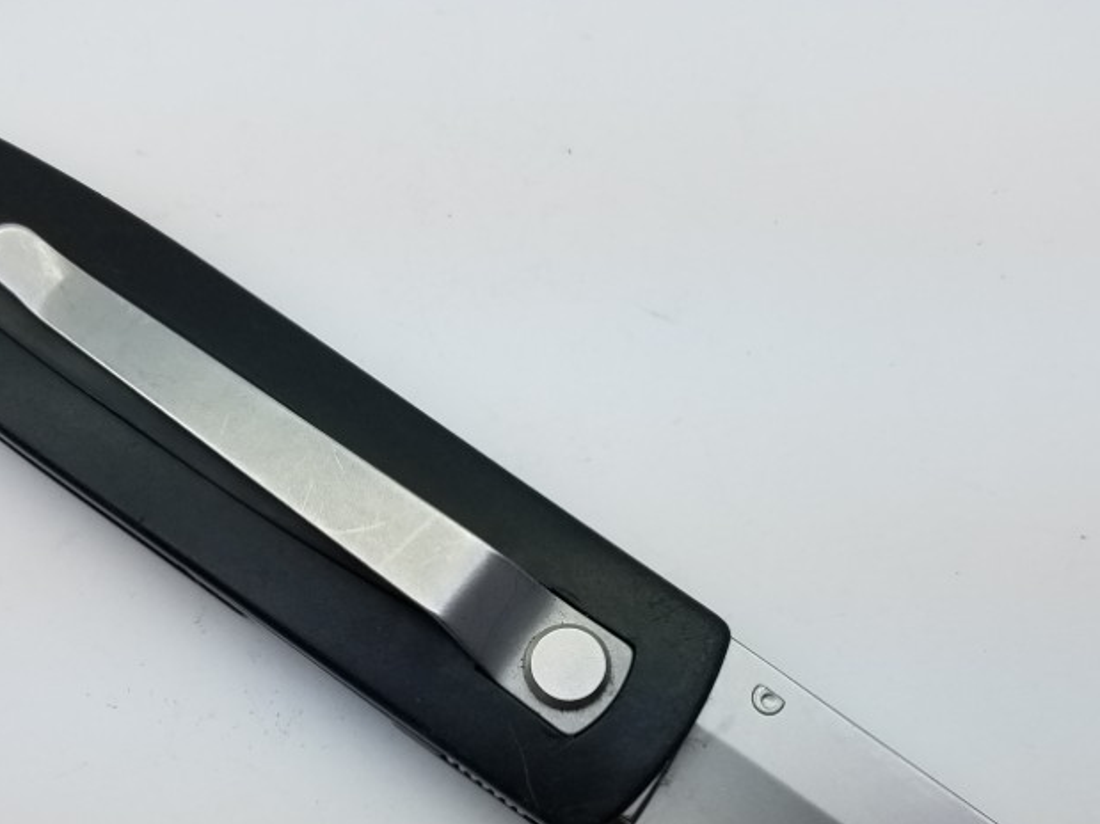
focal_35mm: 42
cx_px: 538
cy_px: 625
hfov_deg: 44.8
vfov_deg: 33.6
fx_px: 1334
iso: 50
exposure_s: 1/310
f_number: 1.7
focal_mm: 4.2
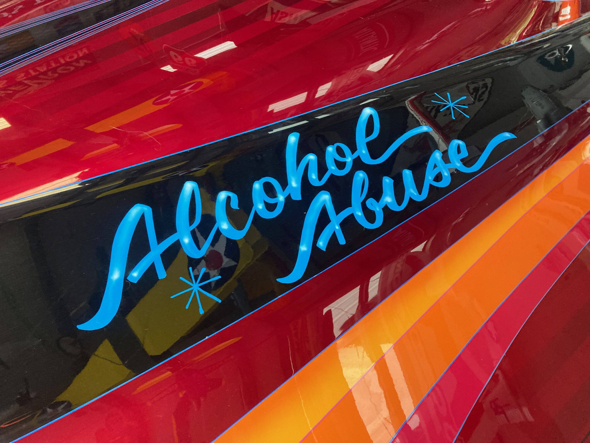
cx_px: 295
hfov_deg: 63.4
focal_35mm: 28
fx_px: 477
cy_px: 222
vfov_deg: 49.7
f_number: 1.8
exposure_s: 1/37
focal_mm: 3.99
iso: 400
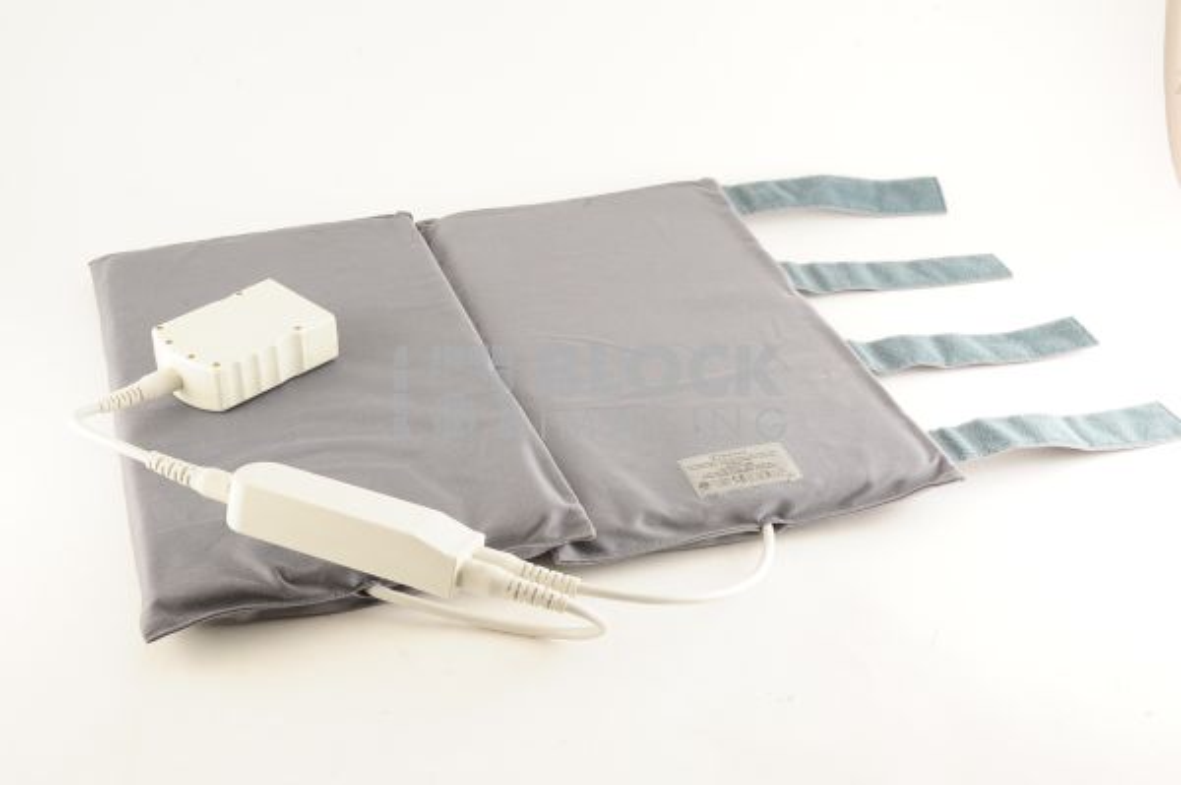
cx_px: 590
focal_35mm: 50
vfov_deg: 26.9
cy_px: 392
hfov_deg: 39.6
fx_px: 1639
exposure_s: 1/125
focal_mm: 50
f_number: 11
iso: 1600
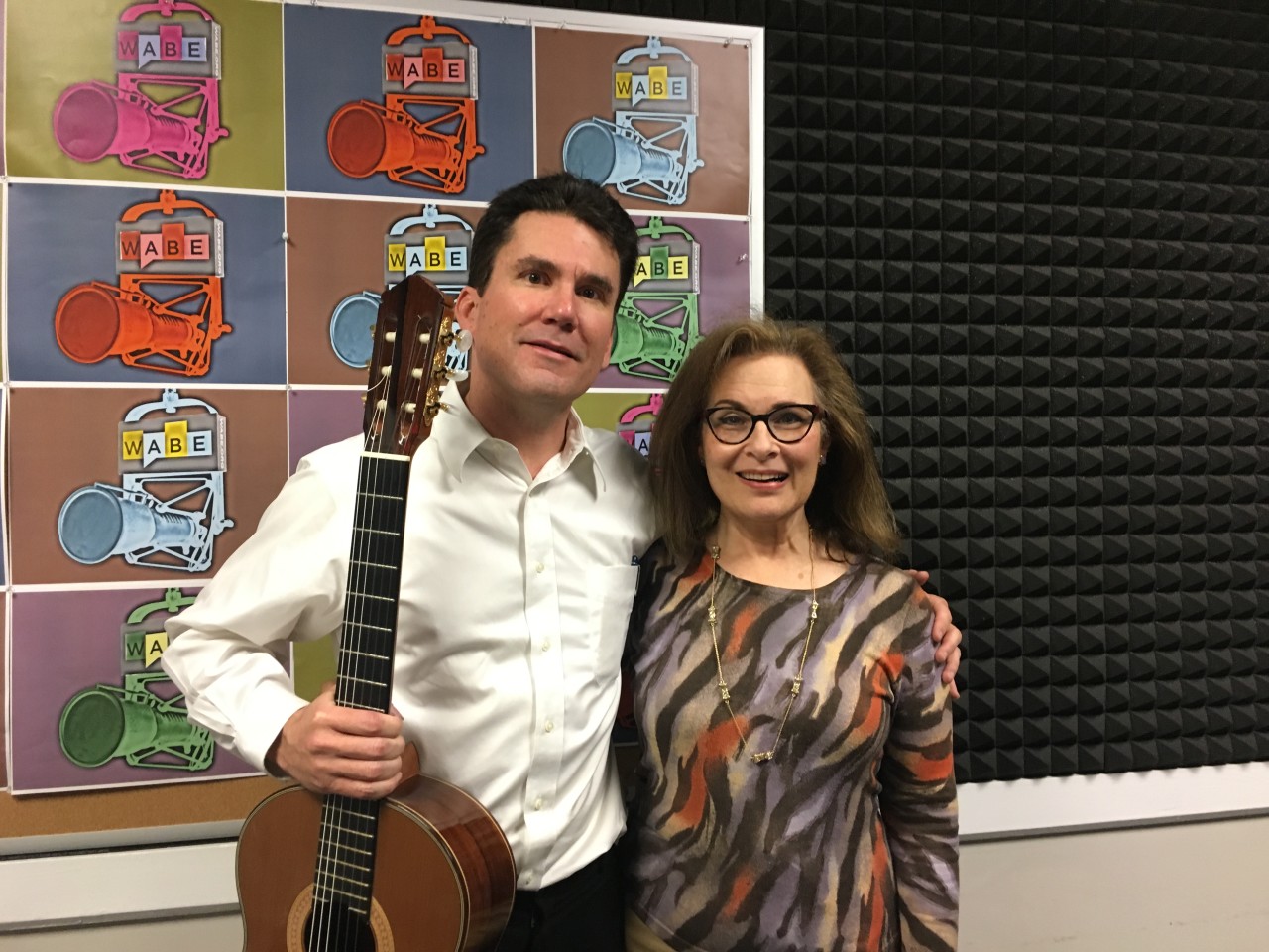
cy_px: 476
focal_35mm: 29
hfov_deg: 61.7
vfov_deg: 48.2
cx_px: 634
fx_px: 1063
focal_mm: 4.15
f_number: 2.2
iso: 200
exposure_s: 1/24
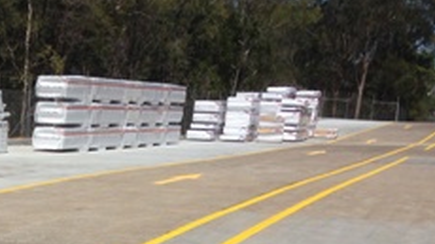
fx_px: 1153
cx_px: -26
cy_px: 352
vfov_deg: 11.6
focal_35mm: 100
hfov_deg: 20.5
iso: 50
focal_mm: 4.12
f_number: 2.4
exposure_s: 1/3623
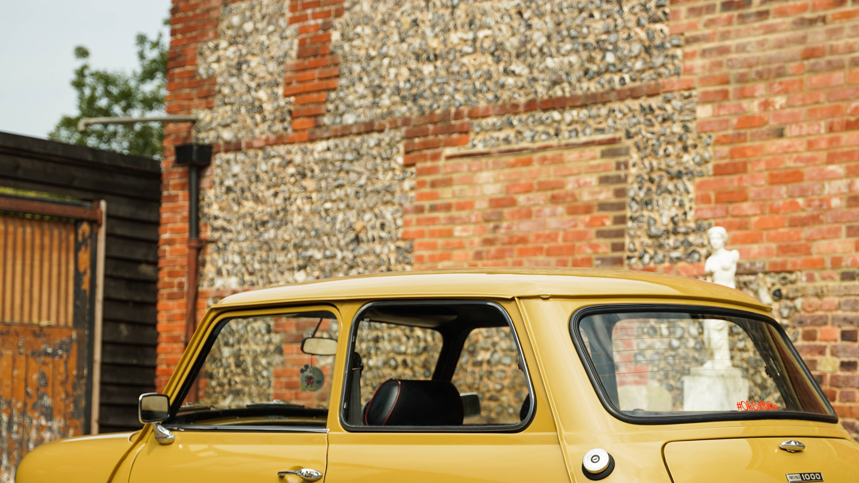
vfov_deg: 15.3
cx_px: 461
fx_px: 1788
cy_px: 375
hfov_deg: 27.0
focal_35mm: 79
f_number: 3.2
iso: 125
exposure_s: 1/800
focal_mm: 46.9
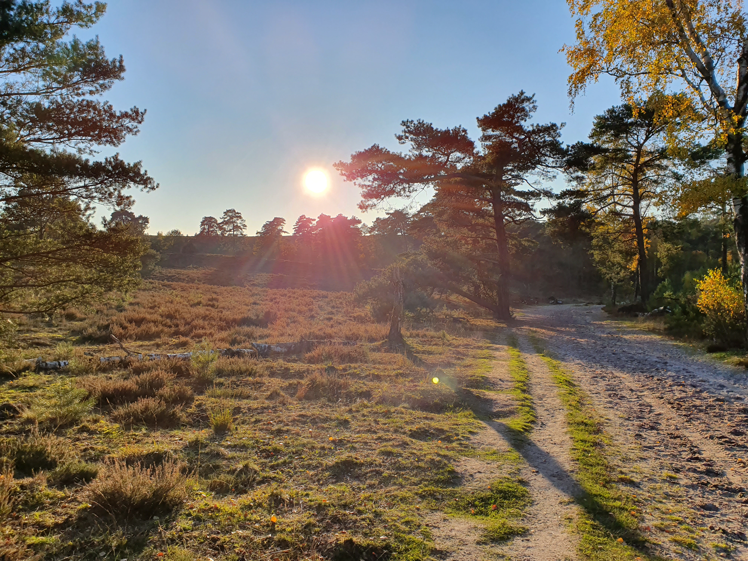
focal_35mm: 26
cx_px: 374
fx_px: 562
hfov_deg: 67.3
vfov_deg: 53.1
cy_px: 280
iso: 50
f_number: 2.4
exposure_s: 1/1404
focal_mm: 4.32
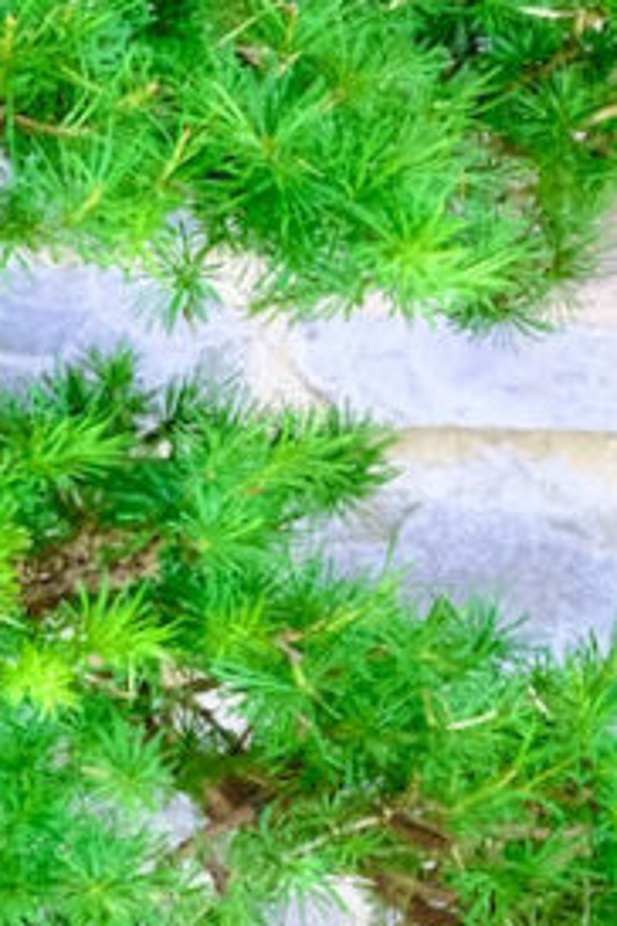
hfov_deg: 8.0
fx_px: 4293
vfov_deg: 12.3
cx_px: -456
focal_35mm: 167
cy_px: 729
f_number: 11
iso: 3200
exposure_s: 1/30
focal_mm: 25.4
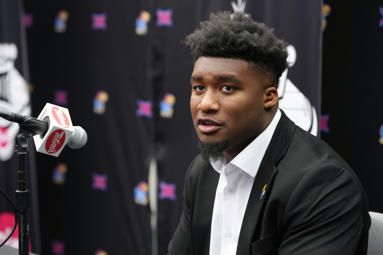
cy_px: 128
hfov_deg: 17.8
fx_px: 1223
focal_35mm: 115
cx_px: 192
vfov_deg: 11.9
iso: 2500
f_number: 4
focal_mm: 115
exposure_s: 1/640
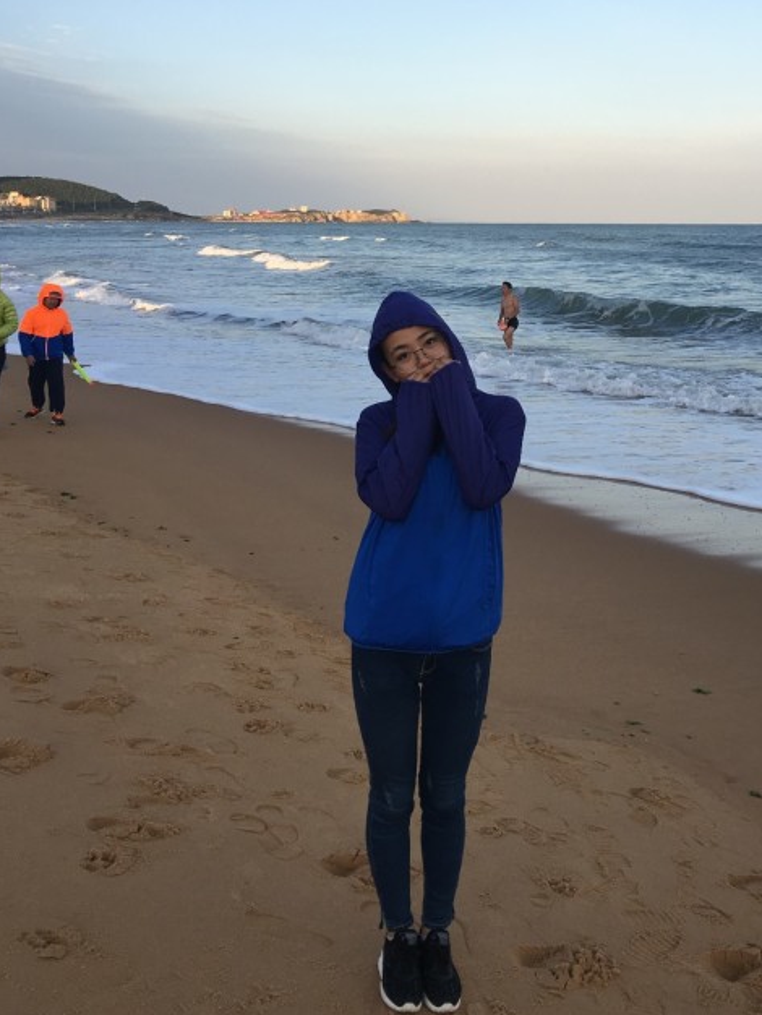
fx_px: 1232
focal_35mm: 42
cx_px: 511
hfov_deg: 34.0
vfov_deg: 44.3
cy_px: 366
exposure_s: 1/530
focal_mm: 4.15
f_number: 2.2
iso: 25
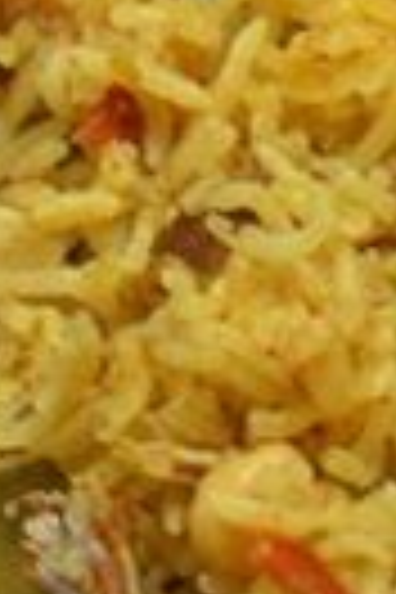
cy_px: 520
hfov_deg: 2.9
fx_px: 7754
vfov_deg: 4.4
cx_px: 558
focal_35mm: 470
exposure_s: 1/60
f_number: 2.5
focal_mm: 50
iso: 400
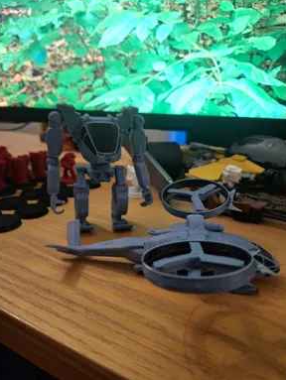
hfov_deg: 56.9
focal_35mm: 24
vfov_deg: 71.5
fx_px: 264
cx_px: 143
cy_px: 185
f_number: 1.8
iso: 400
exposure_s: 1/25
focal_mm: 5.54
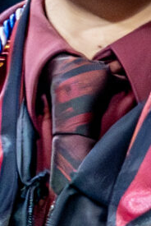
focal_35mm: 1006
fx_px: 6313
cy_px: 24
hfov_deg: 1.4
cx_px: -53
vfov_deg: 2.0
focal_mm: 52
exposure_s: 1/250
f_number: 2.8
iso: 10000
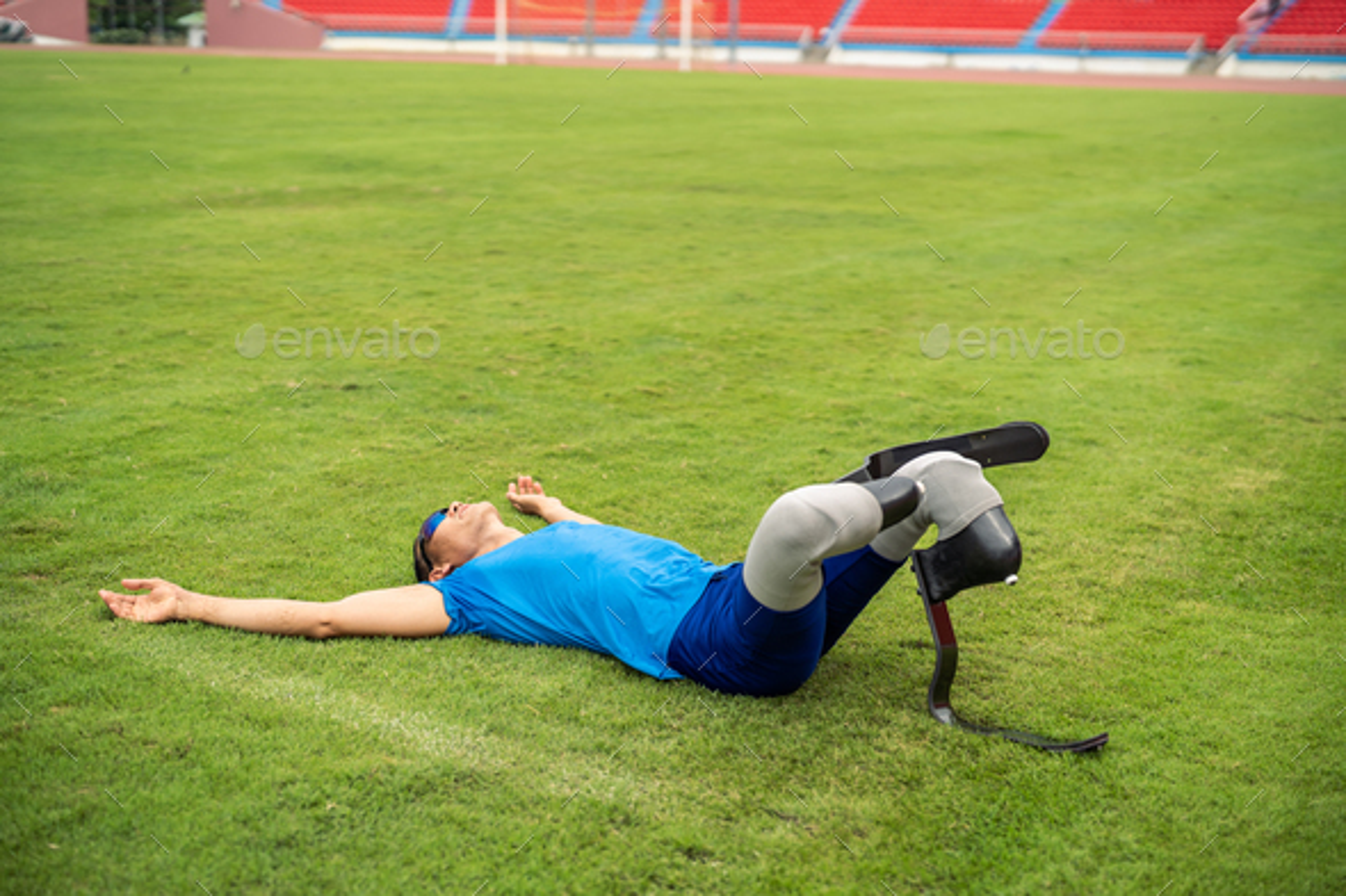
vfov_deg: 27.0
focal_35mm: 50
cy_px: 448
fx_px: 1869
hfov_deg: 39.6
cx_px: 673
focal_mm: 50
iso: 200
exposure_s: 1/4000
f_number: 1.8
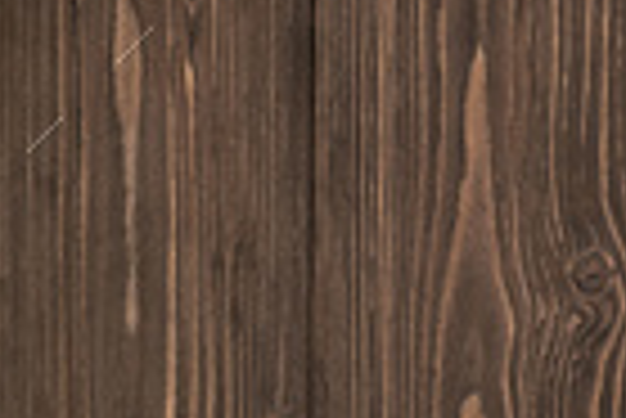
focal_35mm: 212
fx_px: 3690
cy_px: -13
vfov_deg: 6.5
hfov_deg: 9.3
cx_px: 1058
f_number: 8
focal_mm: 50
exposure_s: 1/80
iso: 400
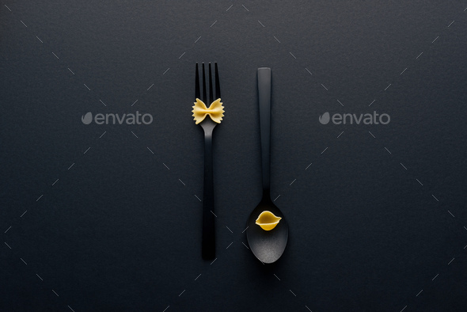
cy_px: 156
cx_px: 234
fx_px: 649
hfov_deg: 39.6
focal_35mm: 50
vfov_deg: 27.0
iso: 200
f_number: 11
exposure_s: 1/160
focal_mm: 50
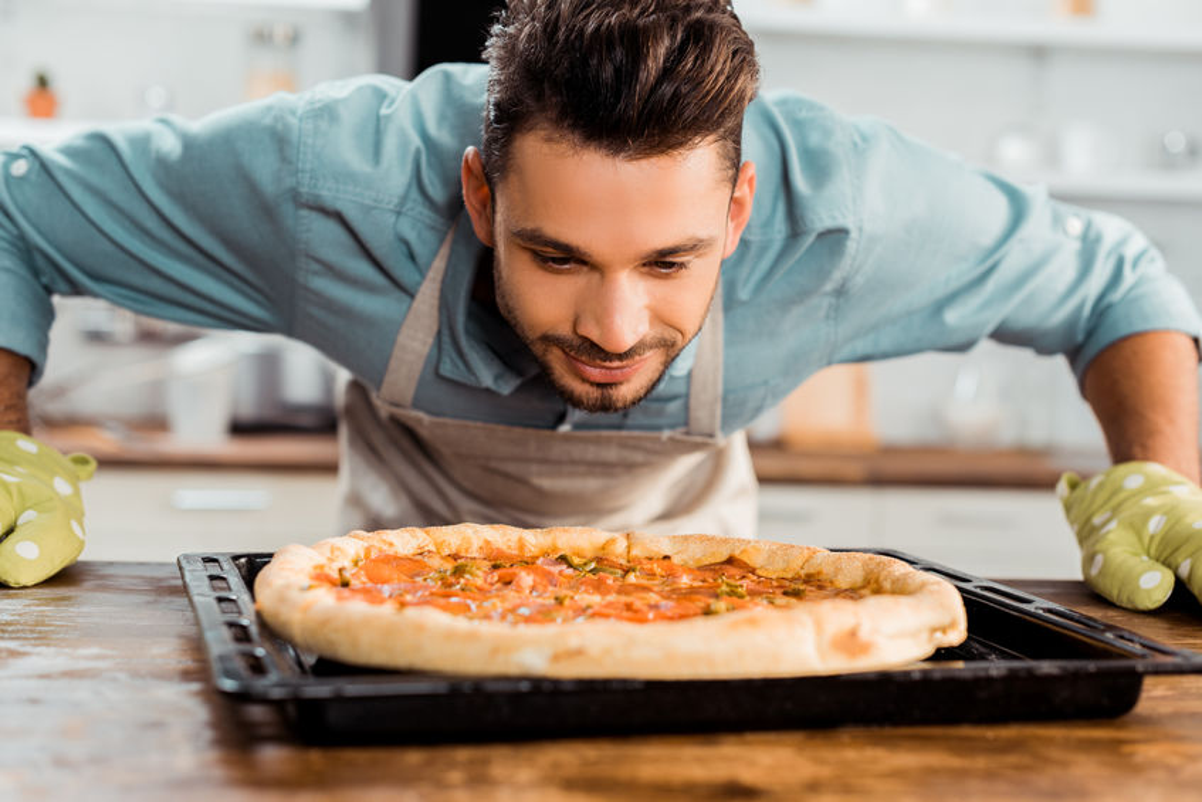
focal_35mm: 50
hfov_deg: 39.6
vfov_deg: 27.0
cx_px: 601
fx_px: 1670
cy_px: 401
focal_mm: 50
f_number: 3.5
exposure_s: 1/200
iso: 200
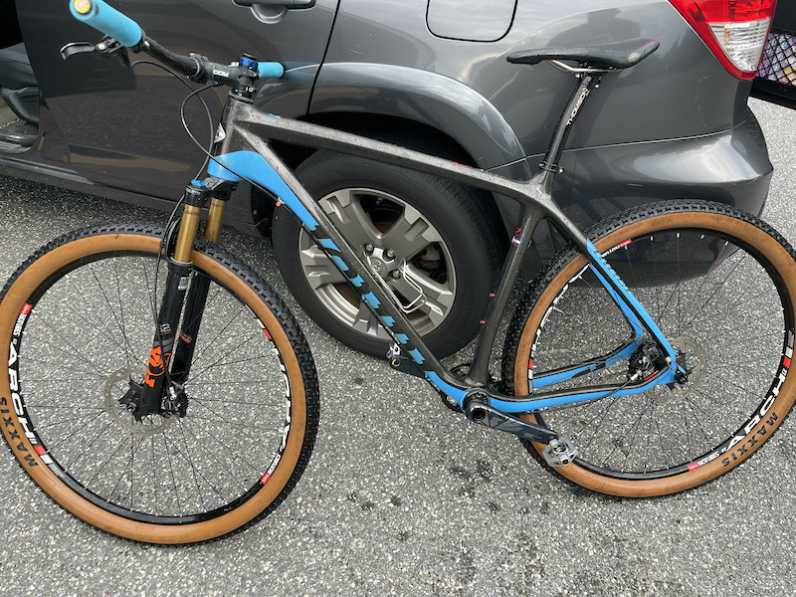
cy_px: 298
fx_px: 598
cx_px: 398
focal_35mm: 26
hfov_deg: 67.3
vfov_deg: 53.1
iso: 40
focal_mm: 5.1
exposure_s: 1/121
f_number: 1.6
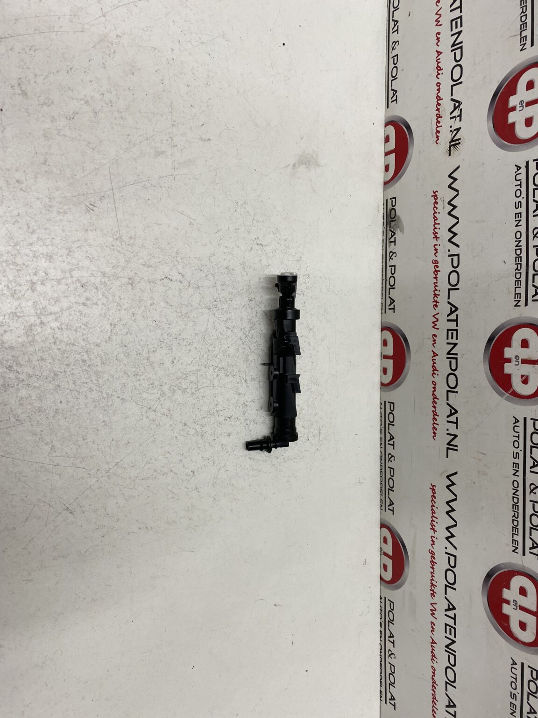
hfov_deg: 53.1
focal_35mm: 26
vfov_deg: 67.3
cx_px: 269
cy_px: 359
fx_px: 539
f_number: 1.8
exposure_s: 1/100
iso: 50
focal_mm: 4.25
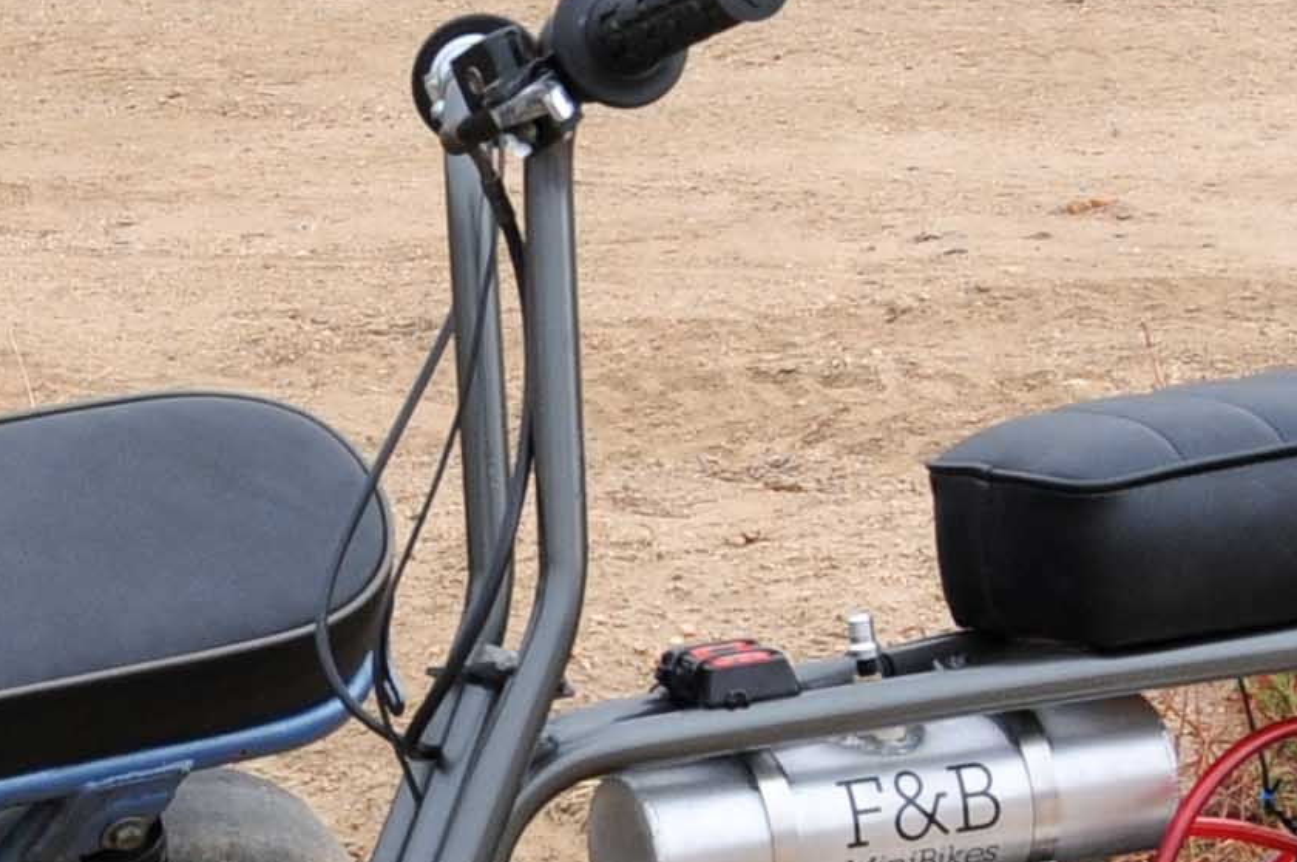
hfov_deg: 9.9
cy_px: 576
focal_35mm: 199
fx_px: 7161
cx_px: -848
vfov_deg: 6.9
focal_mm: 26
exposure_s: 1/250
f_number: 8
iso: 200
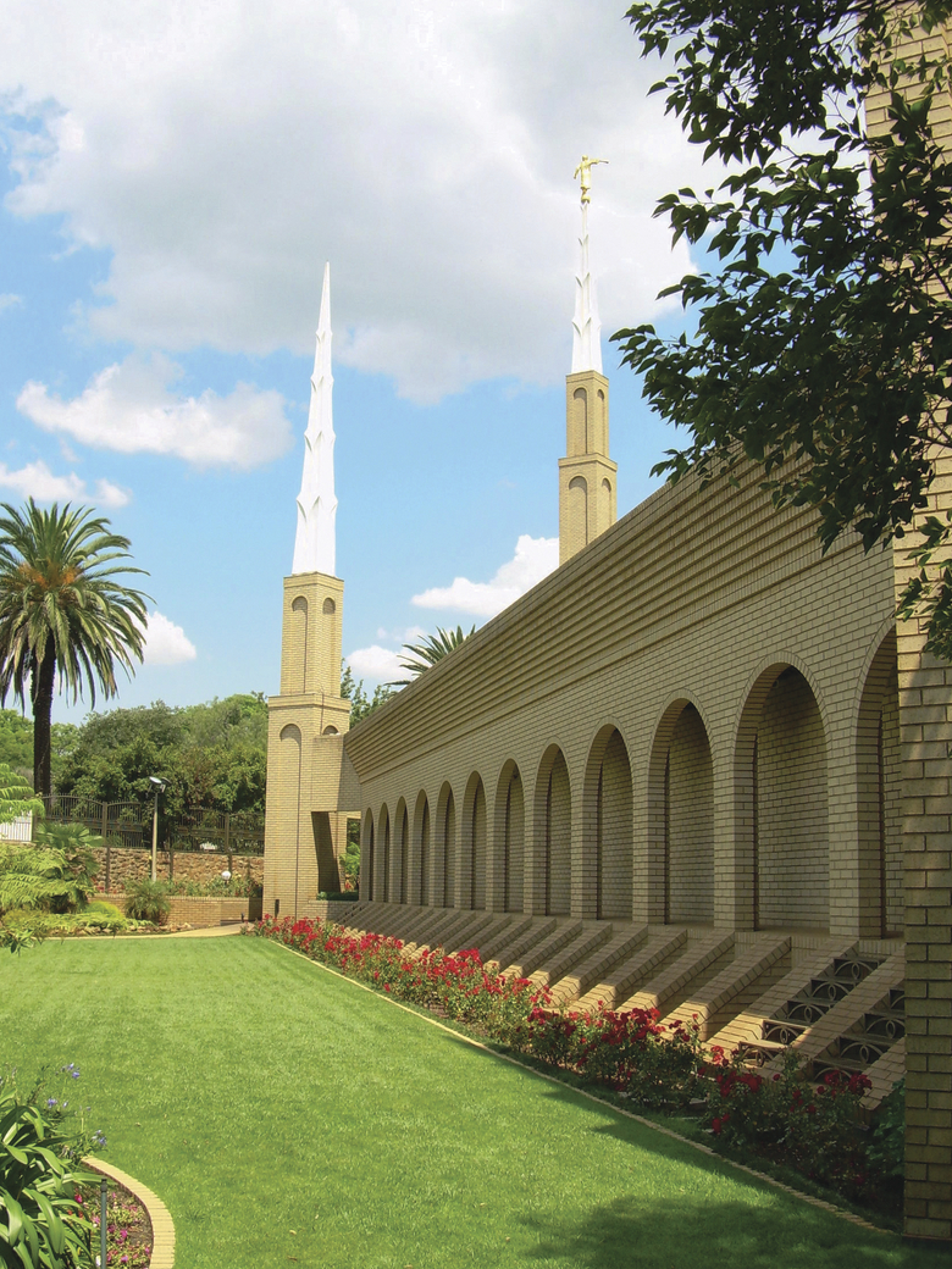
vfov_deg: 47.9
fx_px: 1430
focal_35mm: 39
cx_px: 486
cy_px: 620
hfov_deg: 36.8
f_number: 4.6
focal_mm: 6.3
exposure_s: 1/273
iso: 50
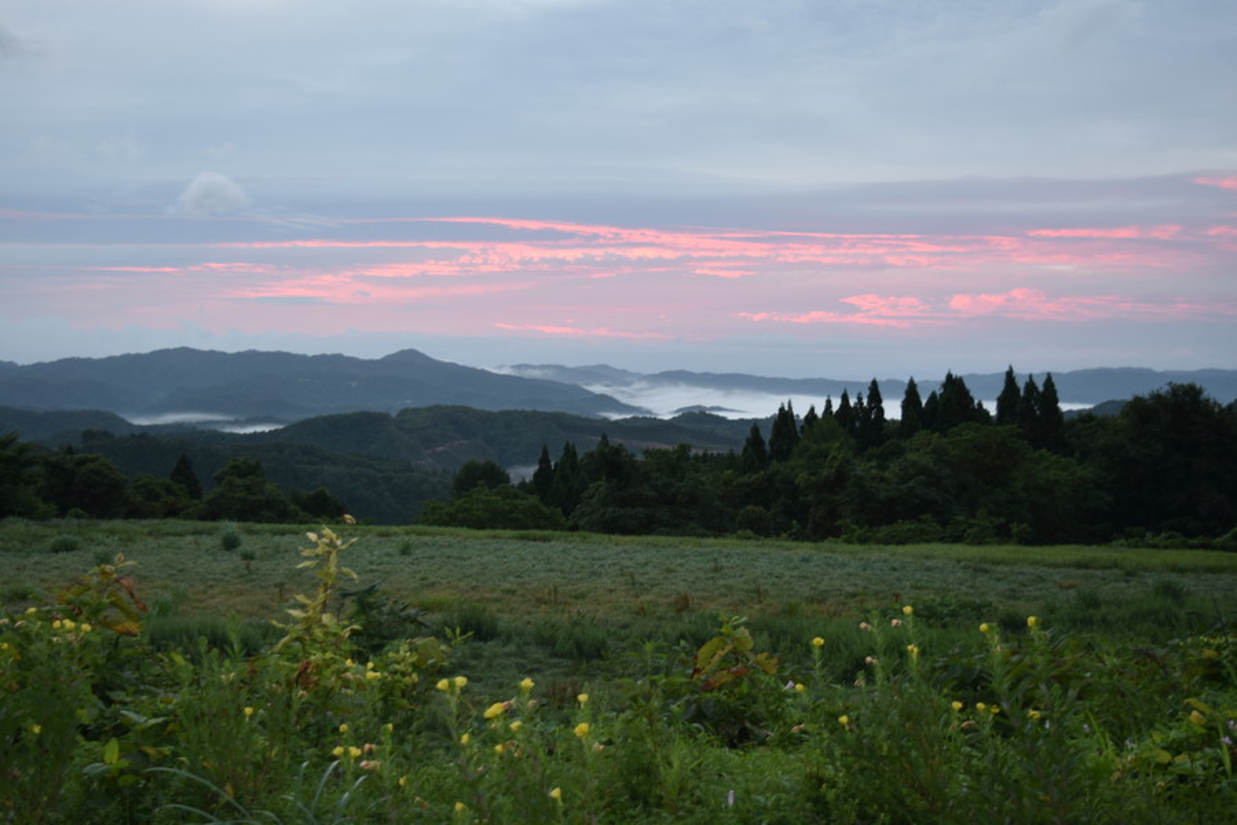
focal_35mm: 45
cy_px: 412
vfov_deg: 29.9
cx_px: 618
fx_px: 1547
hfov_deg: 43.6
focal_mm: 30
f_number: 4.2
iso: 100
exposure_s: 1/5
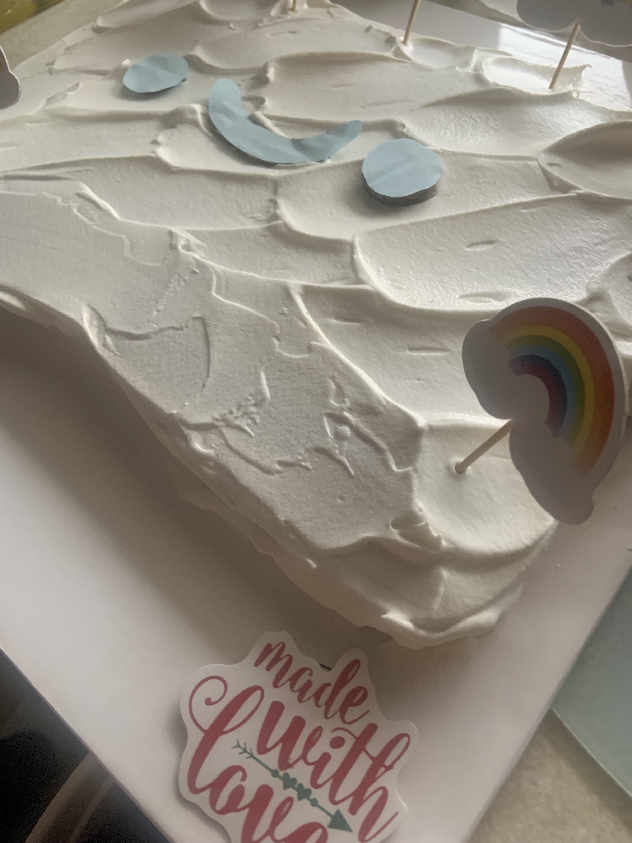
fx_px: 633
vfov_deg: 67.3
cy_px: 422
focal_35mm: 26
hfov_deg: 53.1
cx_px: 316
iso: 200
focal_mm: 4.25
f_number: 1.8
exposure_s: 1/60
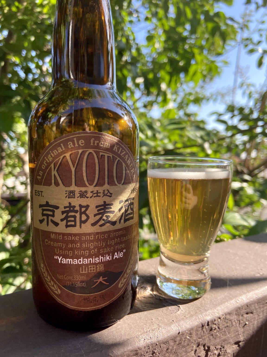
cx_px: 134
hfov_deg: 53.1
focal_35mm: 26
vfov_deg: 67.3
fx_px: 267
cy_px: 178
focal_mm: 4.25
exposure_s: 1/576
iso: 32
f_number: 1.8
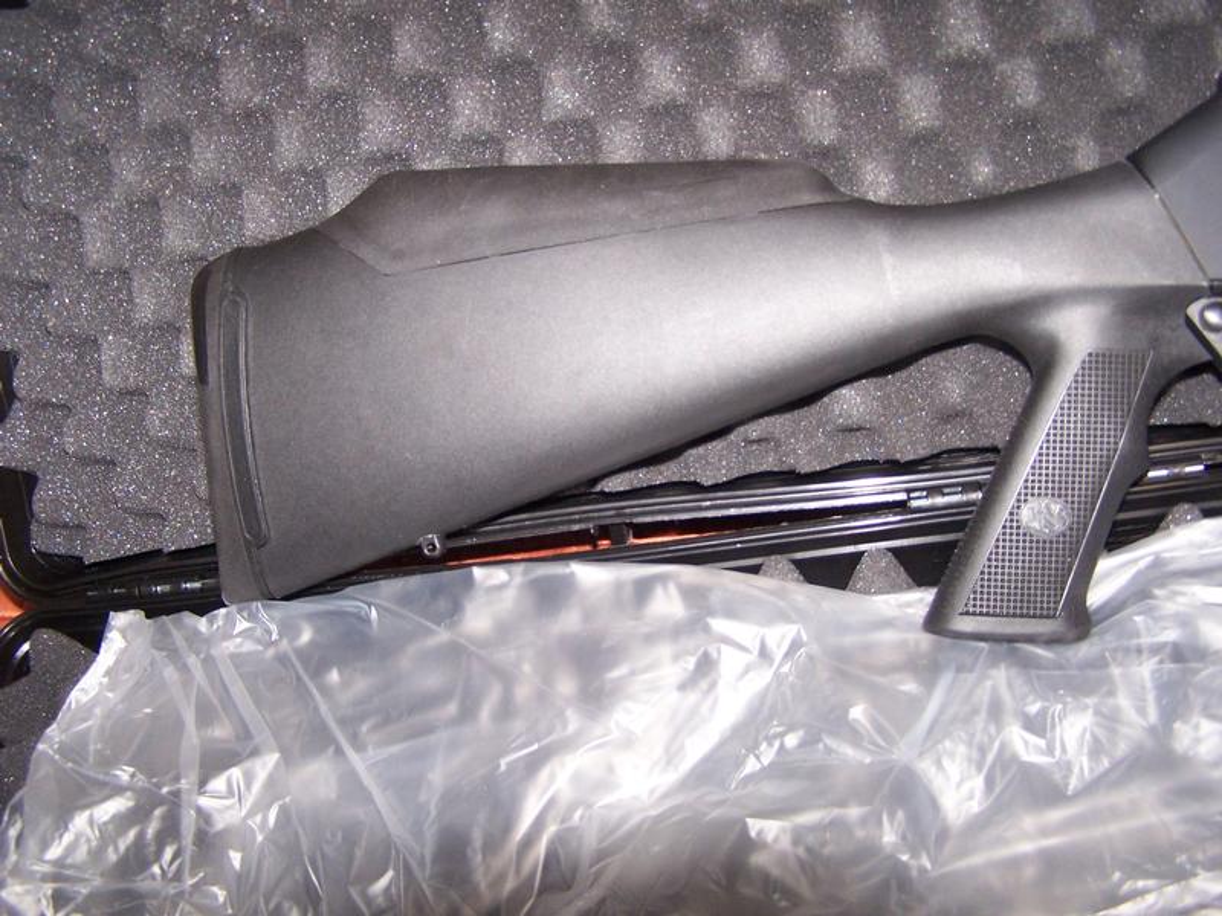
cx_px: 611
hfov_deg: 49.0
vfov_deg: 37.7
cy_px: 458
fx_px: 1341
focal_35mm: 38
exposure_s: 1/60
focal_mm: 6.3
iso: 140
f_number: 2.8
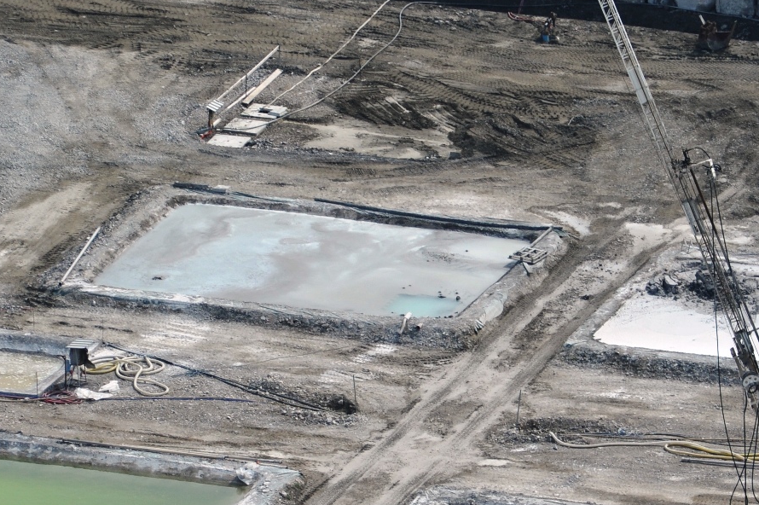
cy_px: 339
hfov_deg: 3.9
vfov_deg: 2.6
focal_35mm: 526
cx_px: 523
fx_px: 11081
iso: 400
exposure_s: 1/1250
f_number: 8
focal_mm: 220
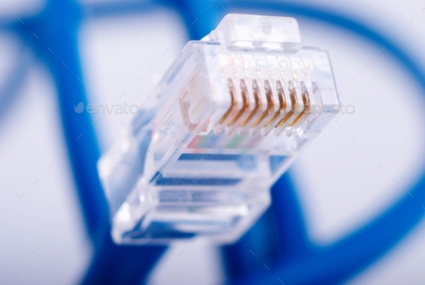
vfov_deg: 18.2
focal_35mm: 75
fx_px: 887
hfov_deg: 27.0
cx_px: 212
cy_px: 142
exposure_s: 1/200
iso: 100
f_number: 8
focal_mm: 50
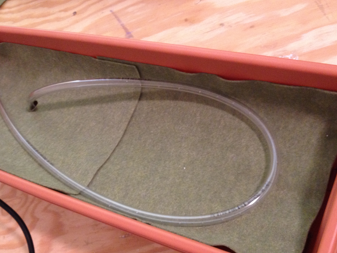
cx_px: 149
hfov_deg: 41.2
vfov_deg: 31.3
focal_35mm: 46
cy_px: 164
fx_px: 448
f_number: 2.4
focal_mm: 4.28
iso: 250
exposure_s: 1/20
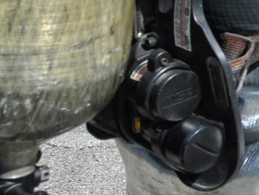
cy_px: -201
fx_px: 1325
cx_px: 716
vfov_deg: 8.0
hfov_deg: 9.4
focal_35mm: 177
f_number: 9
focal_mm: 32
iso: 200
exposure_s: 1/320
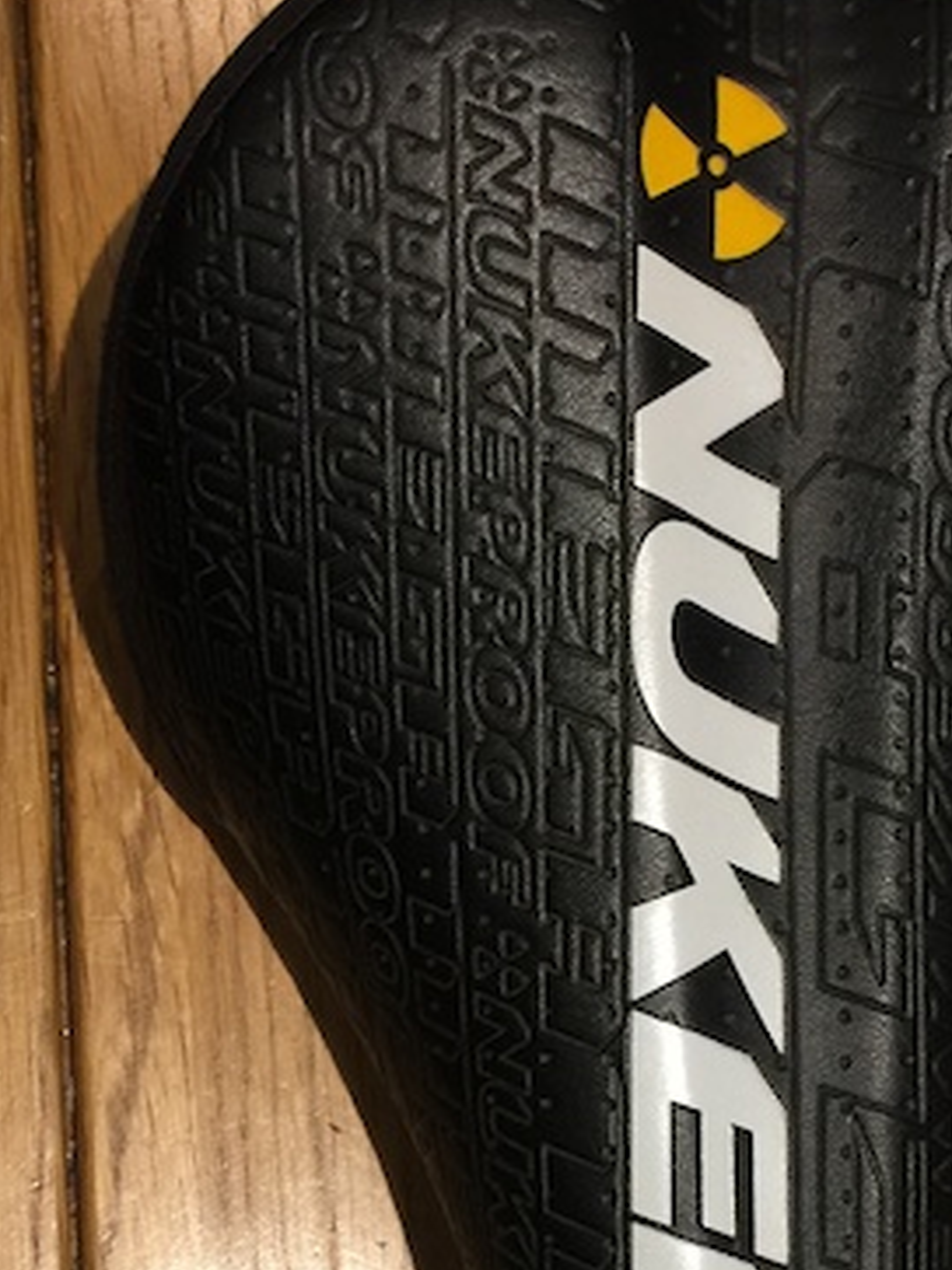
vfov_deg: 29.4
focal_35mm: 64
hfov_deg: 22.9
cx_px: 522
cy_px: 1067
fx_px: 2348
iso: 80
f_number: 2.2
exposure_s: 1/17
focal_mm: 4.15
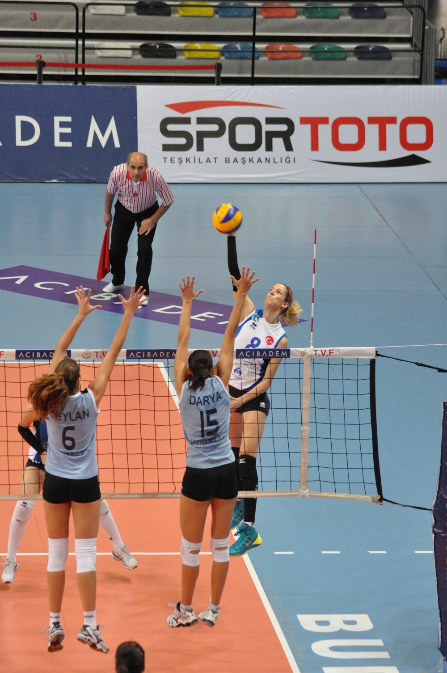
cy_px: 336
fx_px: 4060
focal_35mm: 218
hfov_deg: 6.3
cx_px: 224
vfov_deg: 9.5
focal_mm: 145
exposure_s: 1/400
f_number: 5.6
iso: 3200
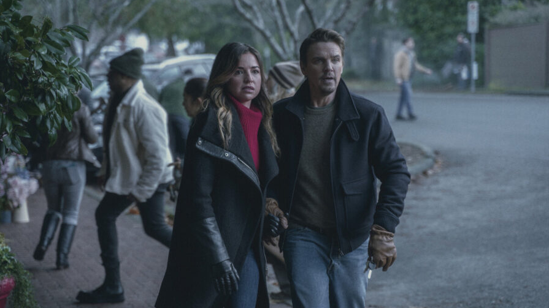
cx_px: 275
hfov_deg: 26.9
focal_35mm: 79
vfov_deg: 15.3
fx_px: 1150
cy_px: 162
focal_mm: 75
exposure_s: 1/250
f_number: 2.8
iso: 640
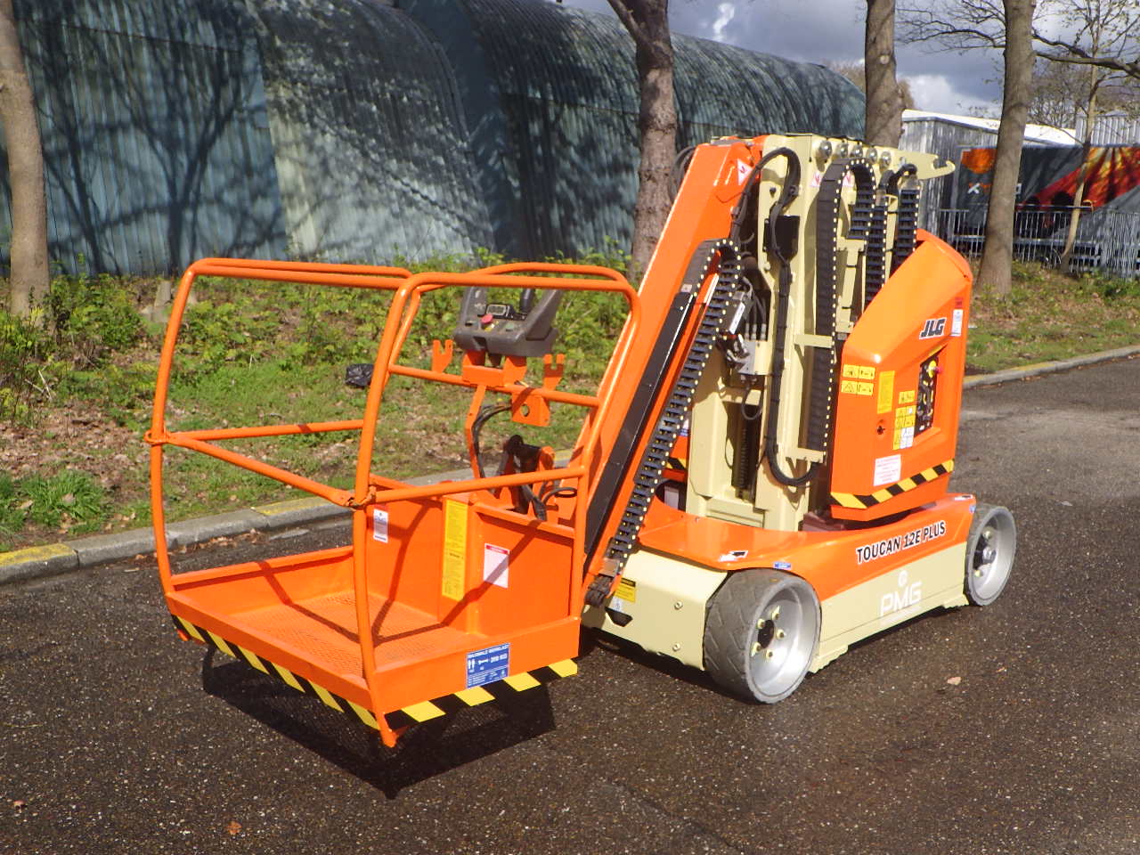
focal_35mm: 34
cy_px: 428
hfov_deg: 54.0
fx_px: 1120
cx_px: 570
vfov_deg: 41.8
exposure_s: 1/1000
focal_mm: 6.1
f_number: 4.6
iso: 125
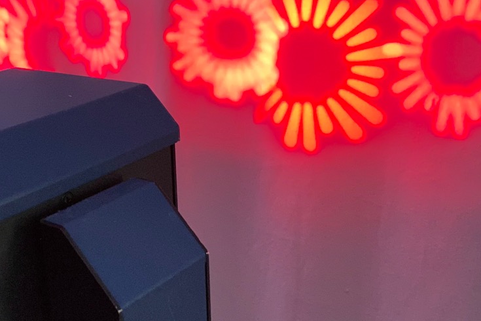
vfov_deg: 25.5
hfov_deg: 37.0
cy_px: 193
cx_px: 147
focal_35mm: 53
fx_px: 708
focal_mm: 4.25
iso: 500
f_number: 1.8
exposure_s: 1/33
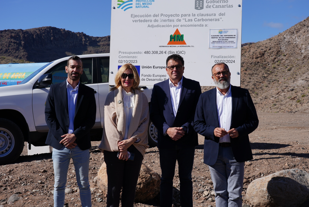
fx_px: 481
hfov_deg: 35.6
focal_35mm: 56
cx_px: 154
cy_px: 104
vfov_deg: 24.2
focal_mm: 56
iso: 100
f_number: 11
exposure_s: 1/200
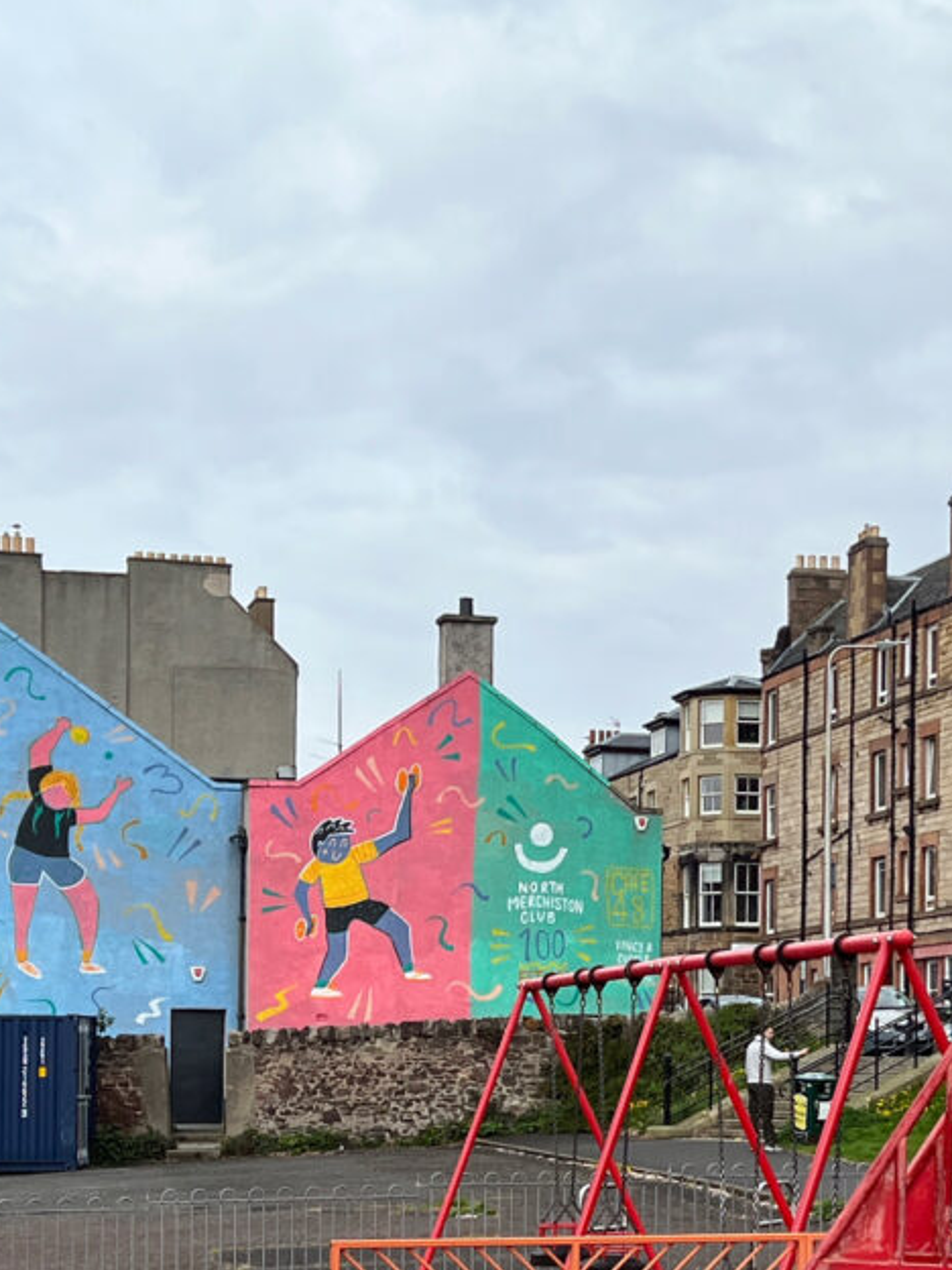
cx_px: 897
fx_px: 2347
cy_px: 993
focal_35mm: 64
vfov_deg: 29.7
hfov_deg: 22.3
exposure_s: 1/4115
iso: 50
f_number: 1.5
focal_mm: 5.7
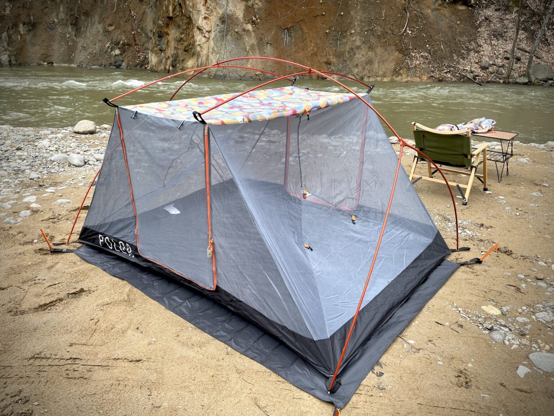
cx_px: 277
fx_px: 416
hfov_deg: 67.3
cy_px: 208
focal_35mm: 26
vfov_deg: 53.1
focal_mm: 4.2
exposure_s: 1/121
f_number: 1.6
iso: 32
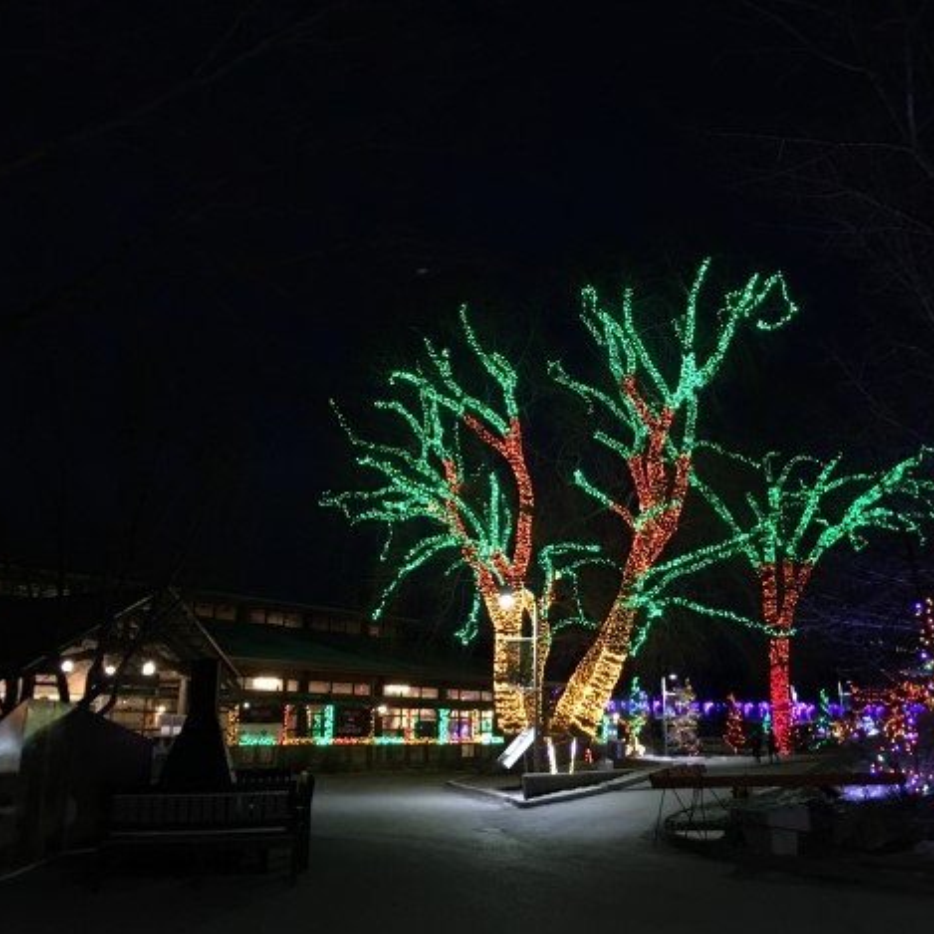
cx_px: 488
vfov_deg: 47.2
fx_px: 1068
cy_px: 458
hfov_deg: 47.2
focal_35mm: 35
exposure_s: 1/4
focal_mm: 4.15
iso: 160
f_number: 2.2
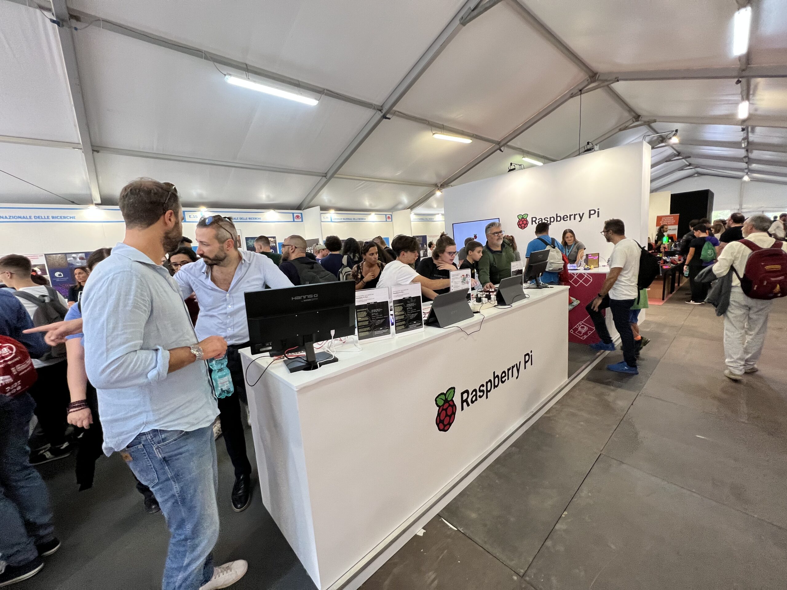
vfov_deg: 89.9
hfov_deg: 106.2
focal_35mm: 13
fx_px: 296
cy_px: 295
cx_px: 394
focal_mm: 1.57
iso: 250
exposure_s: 1/100
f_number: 1.8
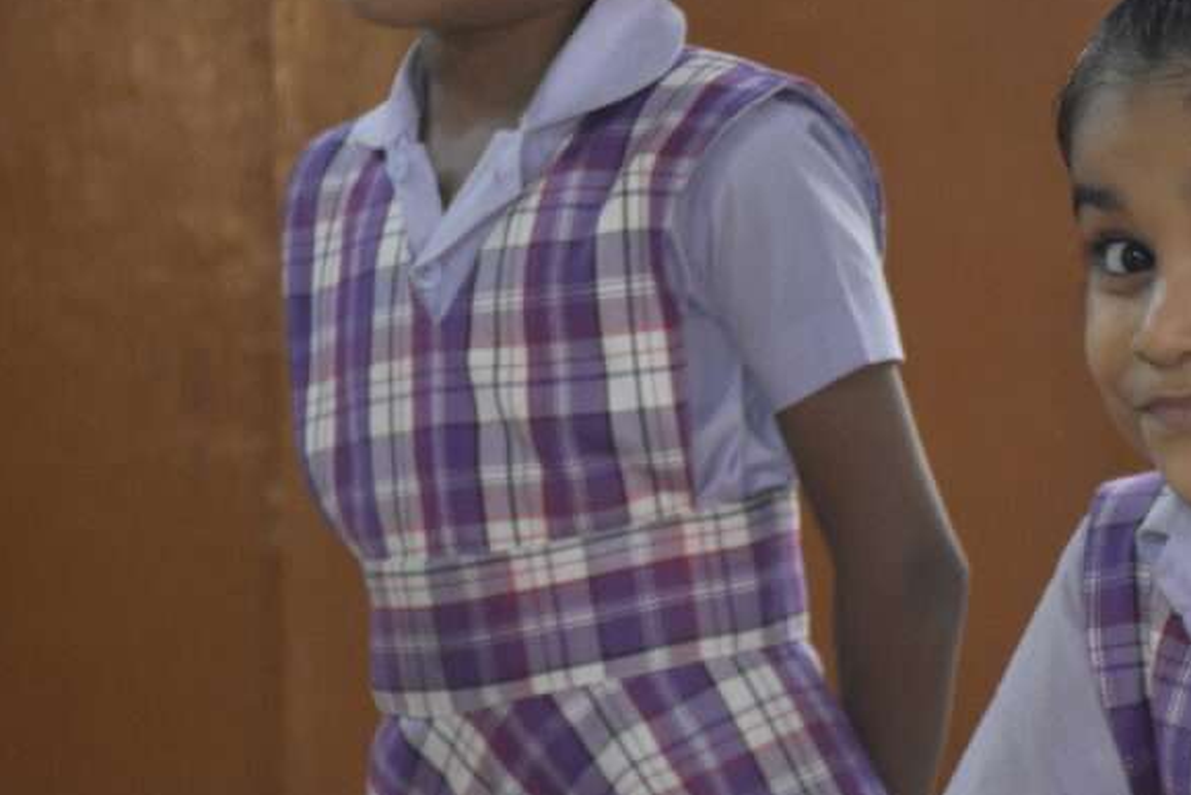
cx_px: 804
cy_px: 359
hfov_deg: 8.6
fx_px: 7911
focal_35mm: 239
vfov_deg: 5.8
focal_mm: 90
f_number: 5.3
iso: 2200
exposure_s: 1/60
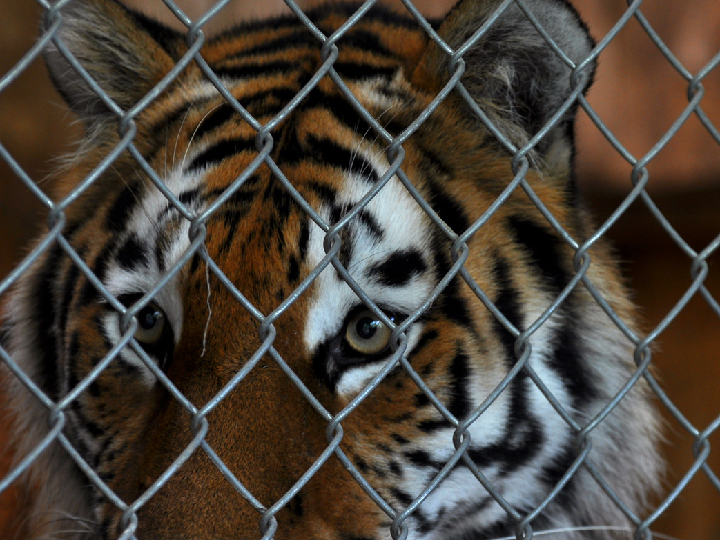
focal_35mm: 229
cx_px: 507
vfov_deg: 6.5
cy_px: 351
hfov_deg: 8.6
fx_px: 4765
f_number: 4.5
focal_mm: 102
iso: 200
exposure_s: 1/50
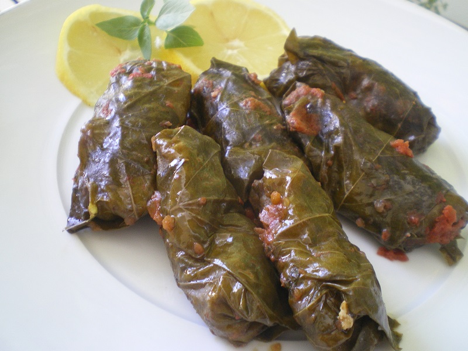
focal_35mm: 38
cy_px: 176
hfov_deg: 49.0
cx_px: 234
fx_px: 514
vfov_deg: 37.7
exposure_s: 1/50
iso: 250
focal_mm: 6.3
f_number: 3.1
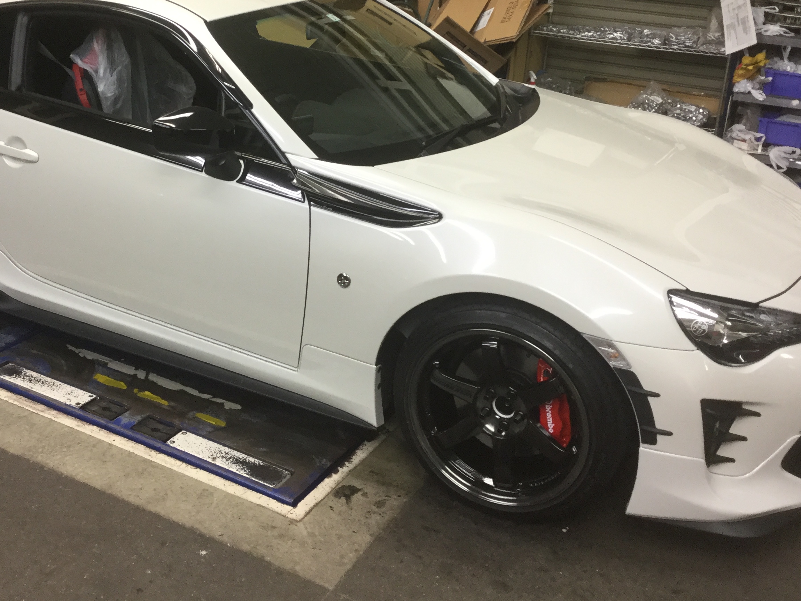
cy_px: 198
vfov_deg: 32.6
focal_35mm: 44
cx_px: 332
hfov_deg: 42.8
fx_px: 1018
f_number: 2.4
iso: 64
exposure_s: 1/30
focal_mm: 3.3
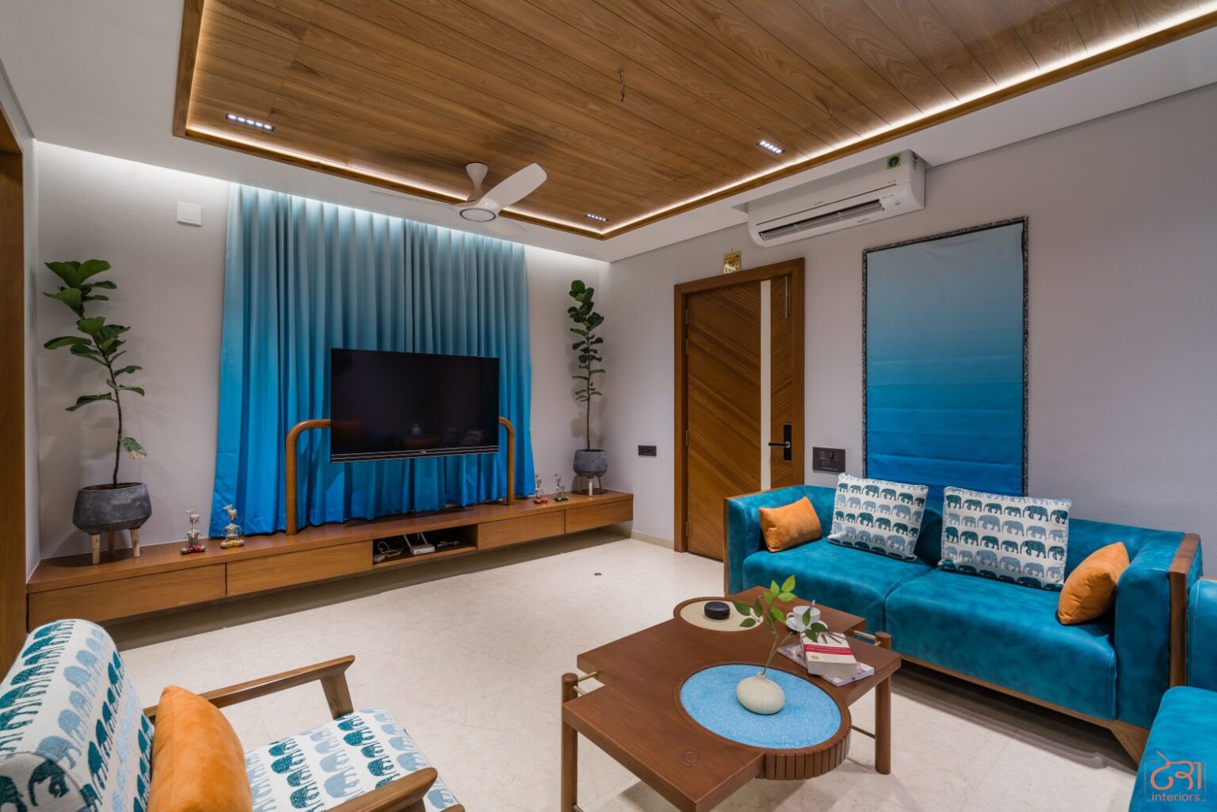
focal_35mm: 16
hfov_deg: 96.7
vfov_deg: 73.8
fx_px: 541
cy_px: 406
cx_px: 608
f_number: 9
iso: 100
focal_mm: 16
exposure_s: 1/2
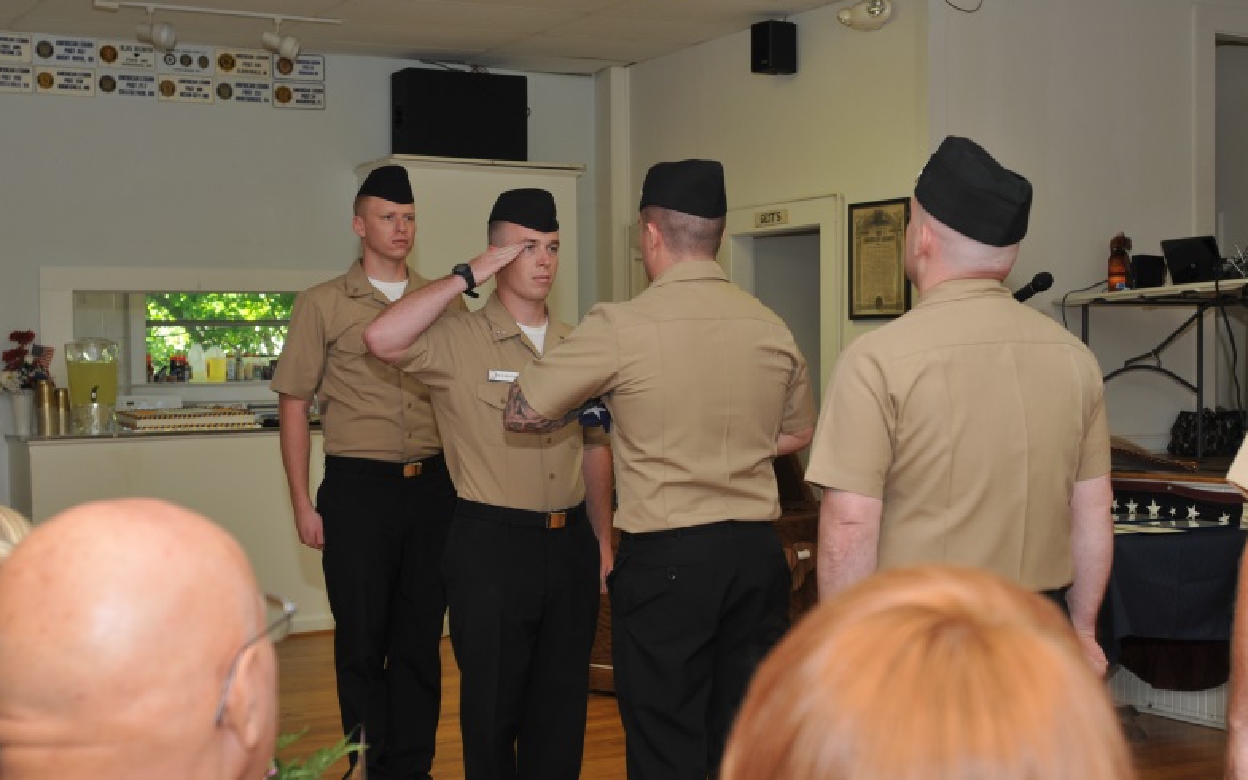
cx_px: 613
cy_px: 404
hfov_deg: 37.2
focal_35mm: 55
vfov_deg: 23.8
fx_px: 1854
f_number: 5
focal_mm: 35
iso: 200
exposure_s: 1/60
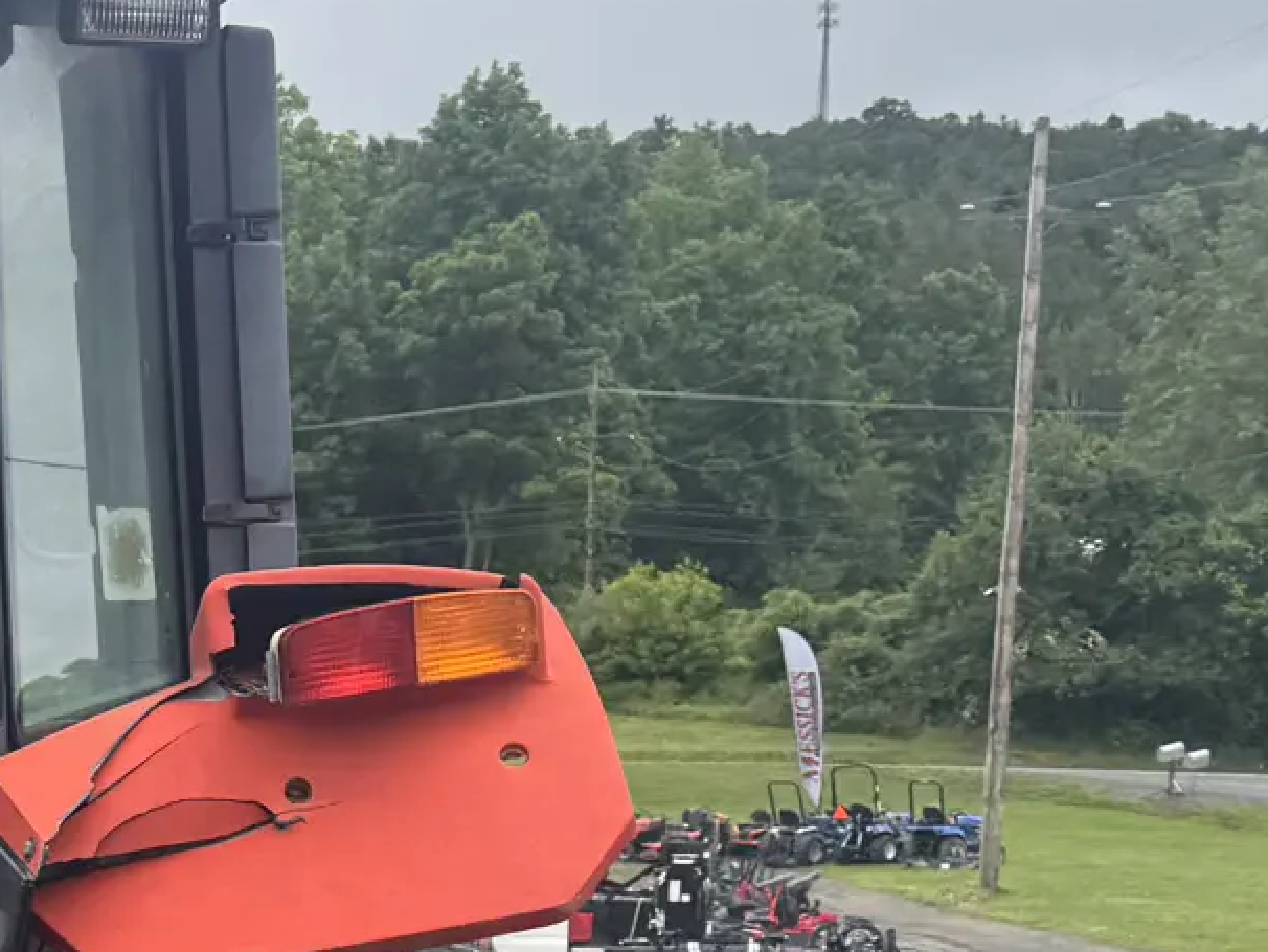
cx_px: -356
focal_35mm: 95
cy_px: 1184
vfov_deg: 15.0
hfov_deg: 19.2
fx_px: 3481
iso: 80
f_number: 1.78
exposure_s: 1/1597
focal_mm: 6.76
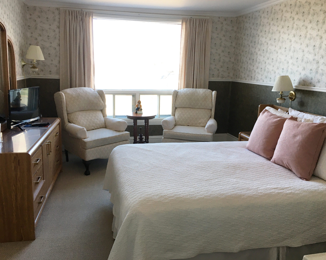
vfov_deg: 47.1
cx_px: 158
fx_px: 299
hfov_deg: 57.2
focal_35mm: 31
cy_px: 128
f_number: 2.2
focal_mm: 4.15
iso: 25
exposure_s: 1/40
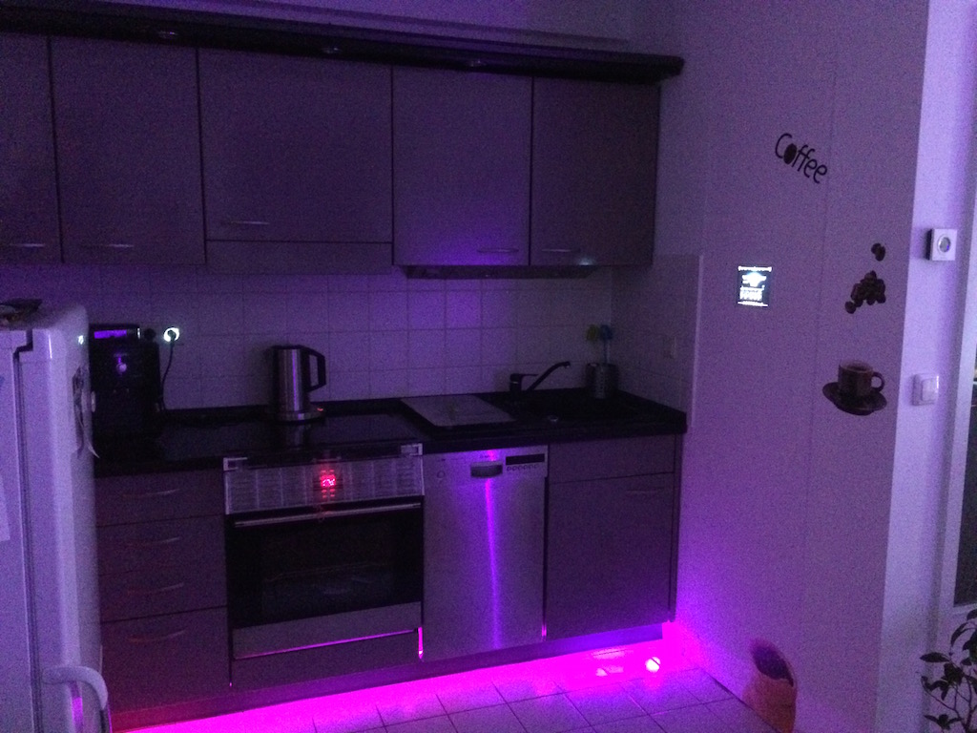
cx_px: 488
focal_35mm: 29
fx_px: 818
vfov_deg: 48.2
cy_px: 366
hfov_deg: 61.7
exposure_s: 1/15
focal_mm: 4.15
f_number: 2.2
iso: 1250
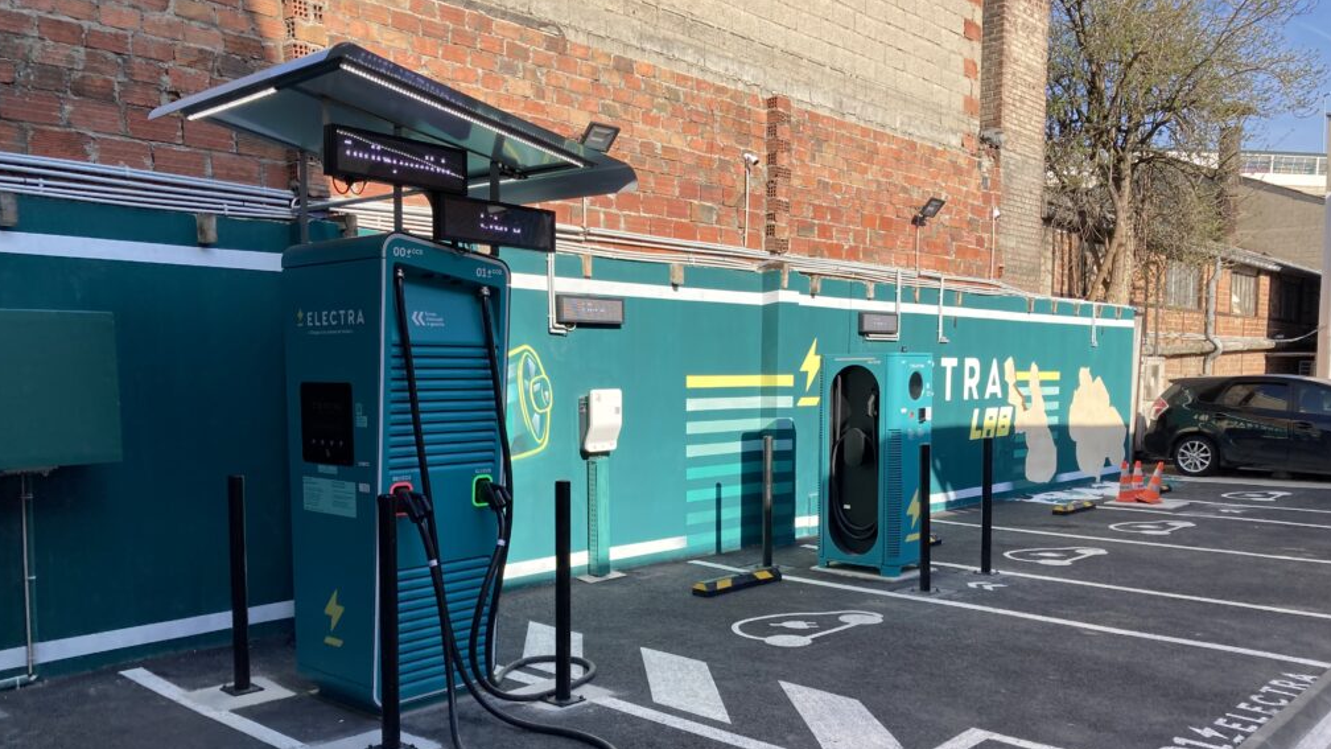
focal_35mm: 31
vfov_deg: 37.5
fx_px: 1094
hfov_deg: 62.6
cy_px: 481
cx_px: 662
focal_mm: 3.99
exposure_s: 1/842
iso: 20
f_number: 1.8
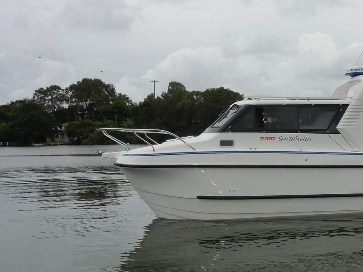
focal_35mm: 49
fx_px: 514
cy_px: 164
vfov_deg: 29.6
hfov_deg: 37.2
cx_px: 302
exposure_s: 1/500
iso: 125
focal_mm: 4.7
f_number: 5
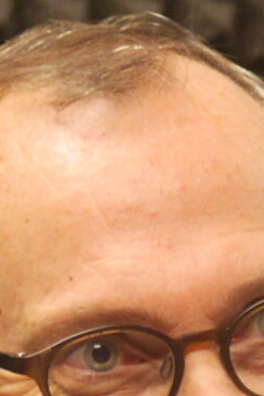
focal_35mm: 287
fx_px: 3160
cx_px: 337
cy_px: 965
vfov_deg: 6.8
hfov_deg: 4.8
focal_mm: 20
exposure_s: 1/60
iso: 500
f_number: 1.7
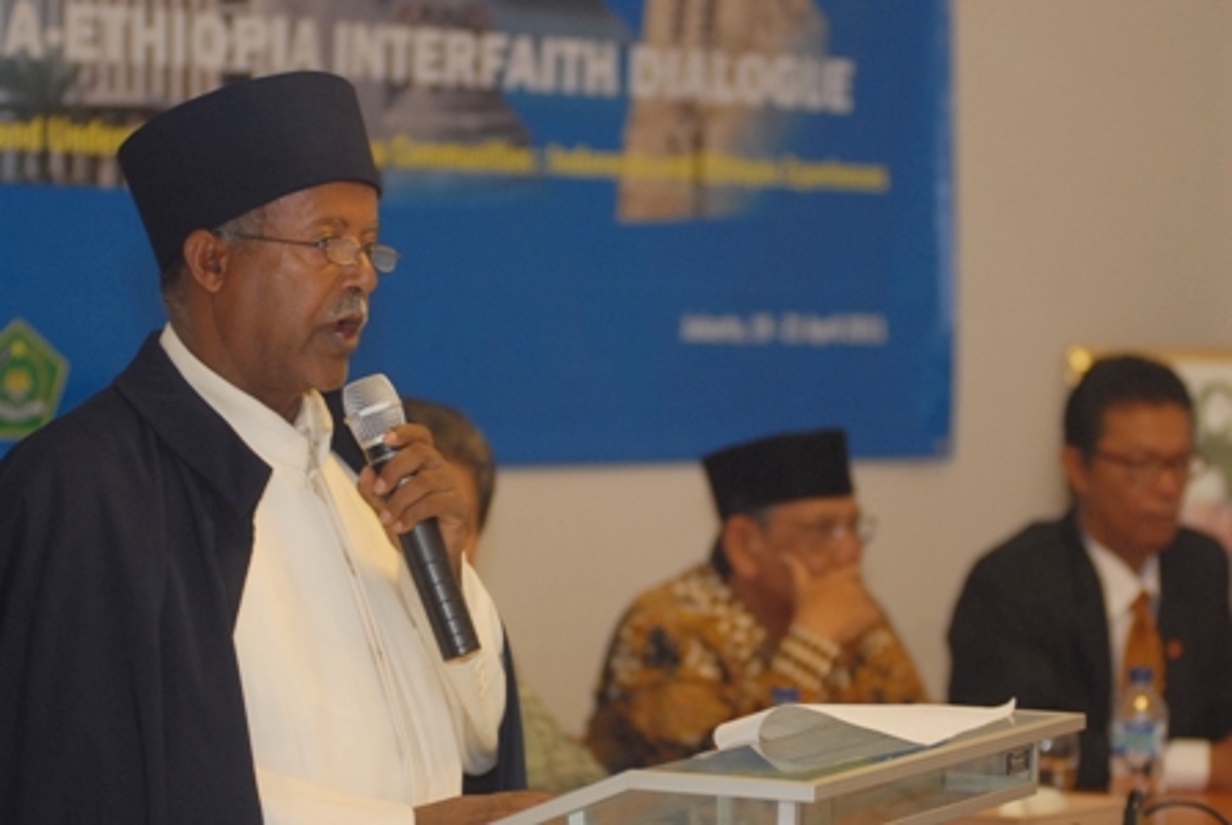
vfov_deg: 11.5
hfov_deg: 17.0
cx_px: 616
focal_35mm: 120
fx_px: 4112
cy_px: 412
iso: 400
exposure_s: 1/50
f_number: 2.8
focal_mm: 80
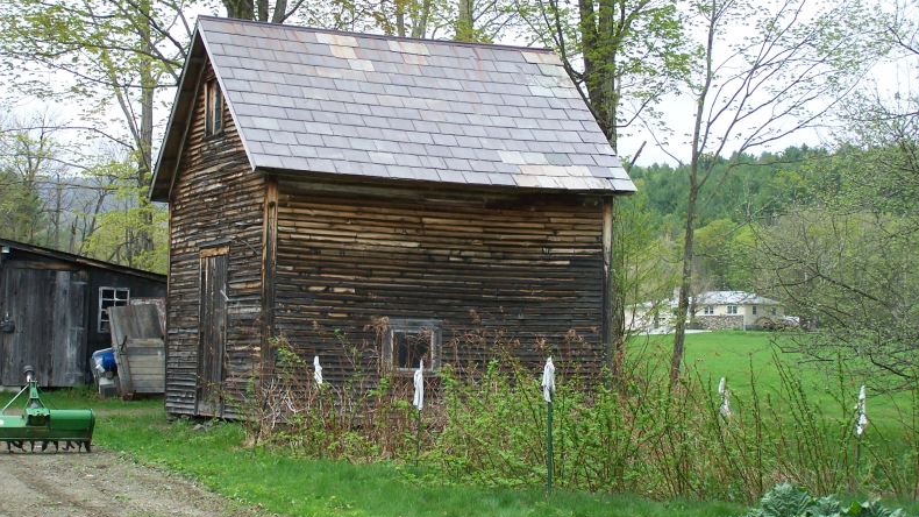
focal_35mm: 74
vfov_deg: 16.3
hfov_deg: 28.6
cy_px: 200
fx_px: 1803
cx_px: 464
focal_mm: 11.1
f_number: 3.2
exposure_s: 1/400
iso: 80
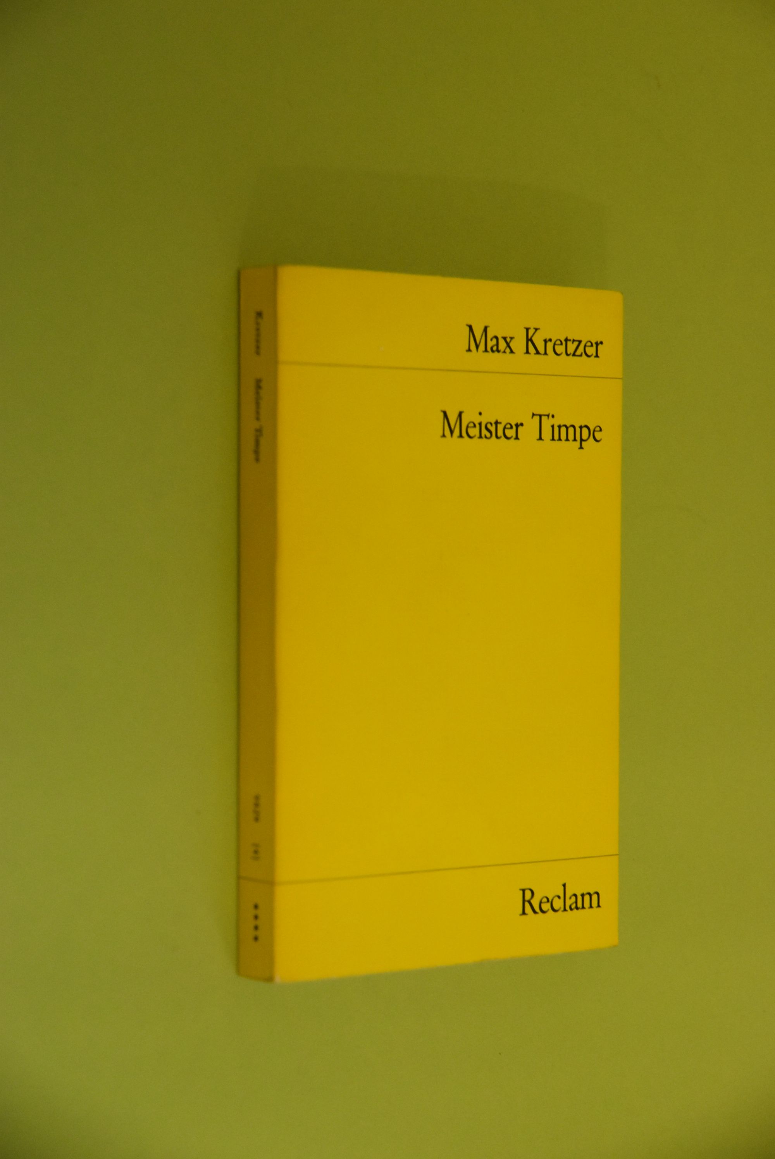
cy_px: 580
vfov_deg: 19.4
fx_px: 3384
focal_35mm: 105
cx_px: 388
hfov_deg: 13.1
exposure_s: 1/125
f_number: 4.5
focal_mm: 70
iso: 2500
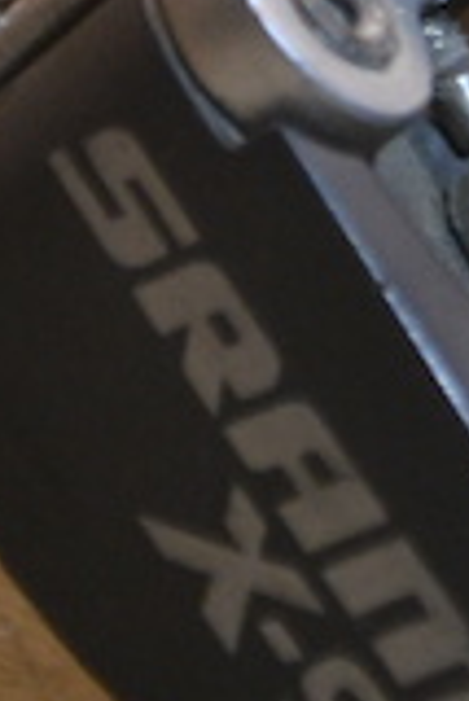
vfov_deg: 5.9
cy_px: -315
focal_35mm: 345
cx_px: 787
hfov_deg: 4.0
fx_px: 6727
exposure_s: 1/30
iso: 1400
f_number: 5.3
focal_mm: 46
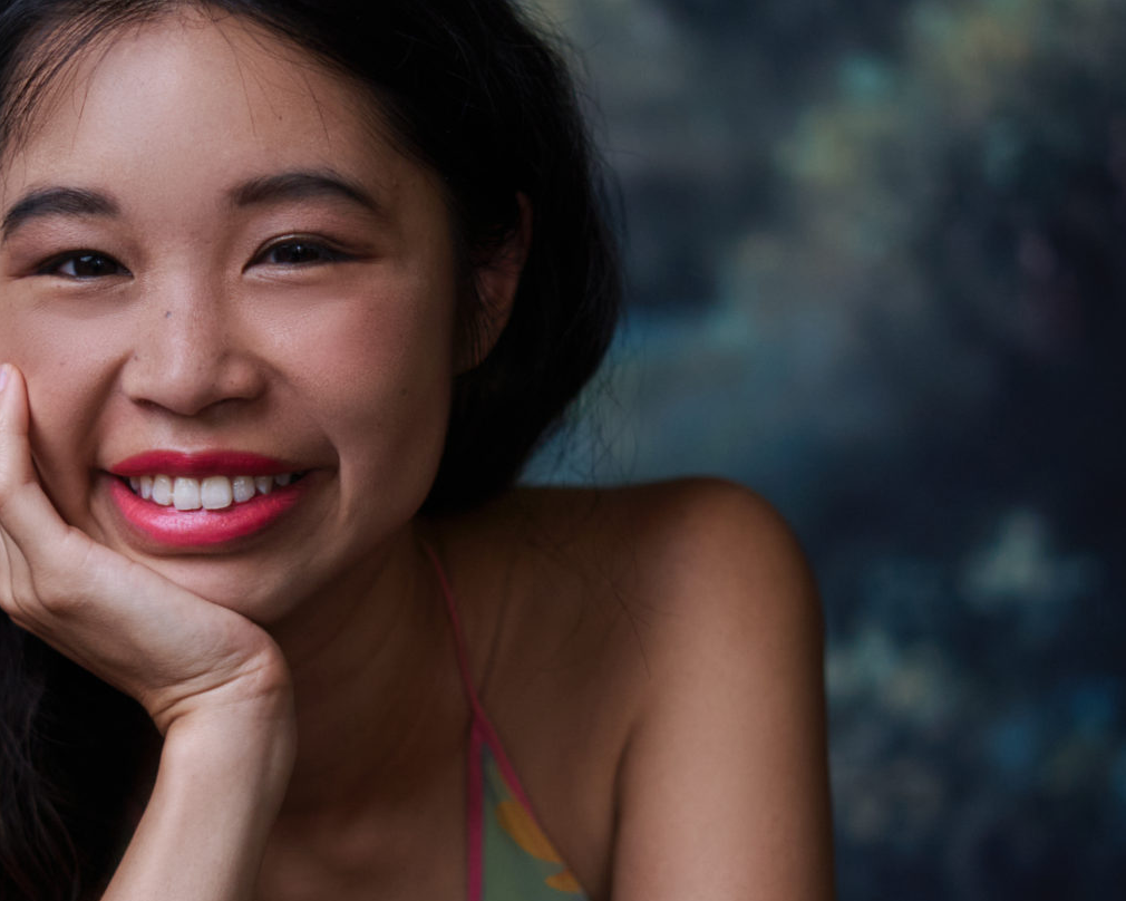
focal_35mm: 119
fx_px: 3966
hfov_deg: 16.1
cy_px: 674
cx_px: 444
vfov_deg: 12.9
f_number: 1.8
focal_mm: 50
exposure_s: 1/250
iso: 400
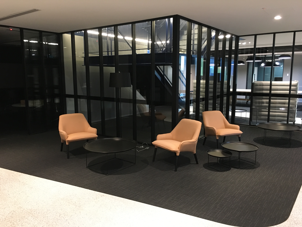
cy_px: 114
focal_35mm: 29
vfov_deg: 48.2
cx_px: 151
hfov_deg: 61.7
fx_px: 253
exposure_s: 1/17
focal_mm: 4.15
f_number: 2.2
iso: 200
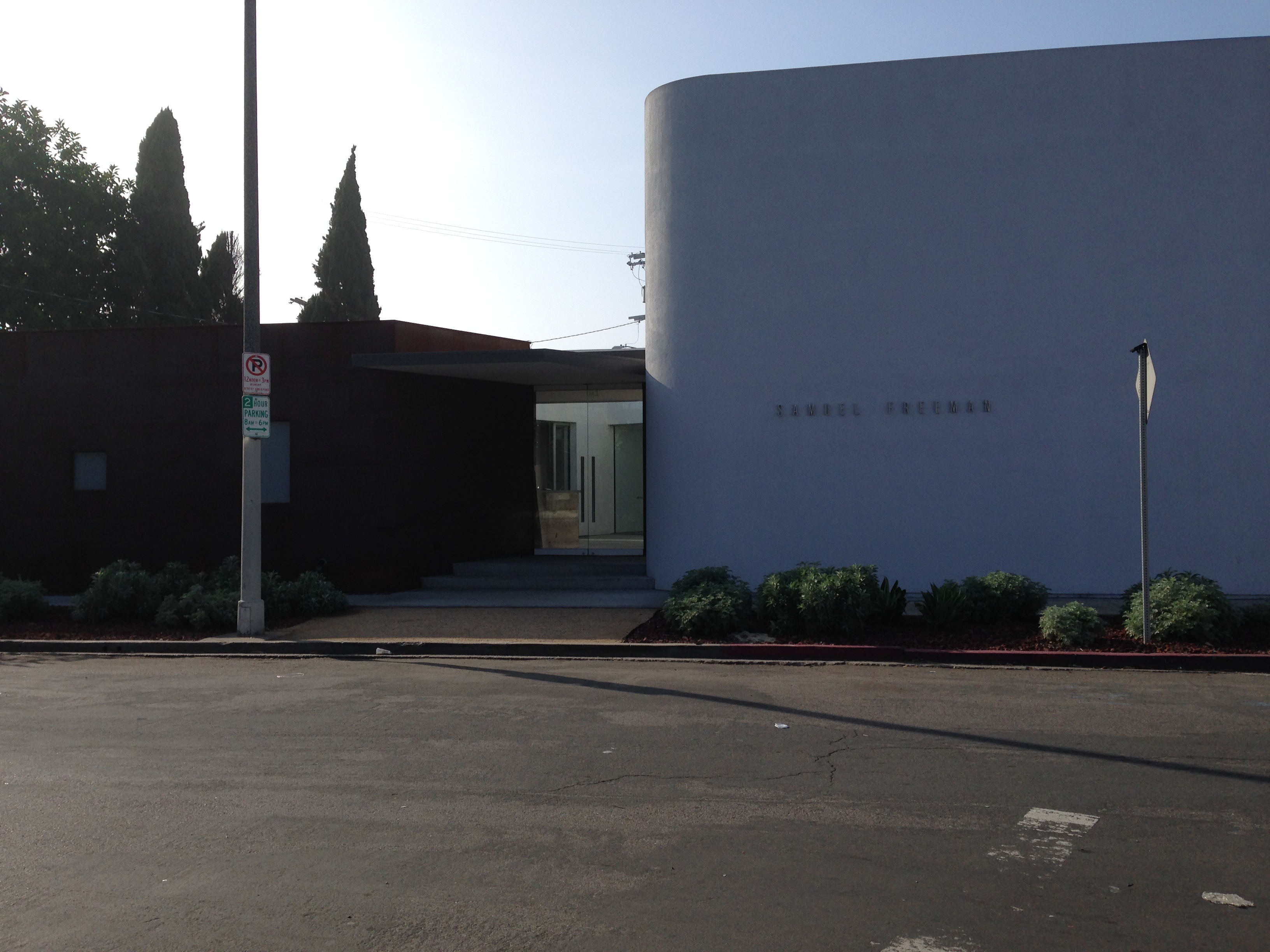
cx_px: 635
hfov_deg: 55.4
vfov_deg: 42.9
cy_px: 476
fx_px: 1211
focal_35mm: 33
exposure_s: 1/1938
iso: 50
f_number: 2.4
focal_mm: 4.12
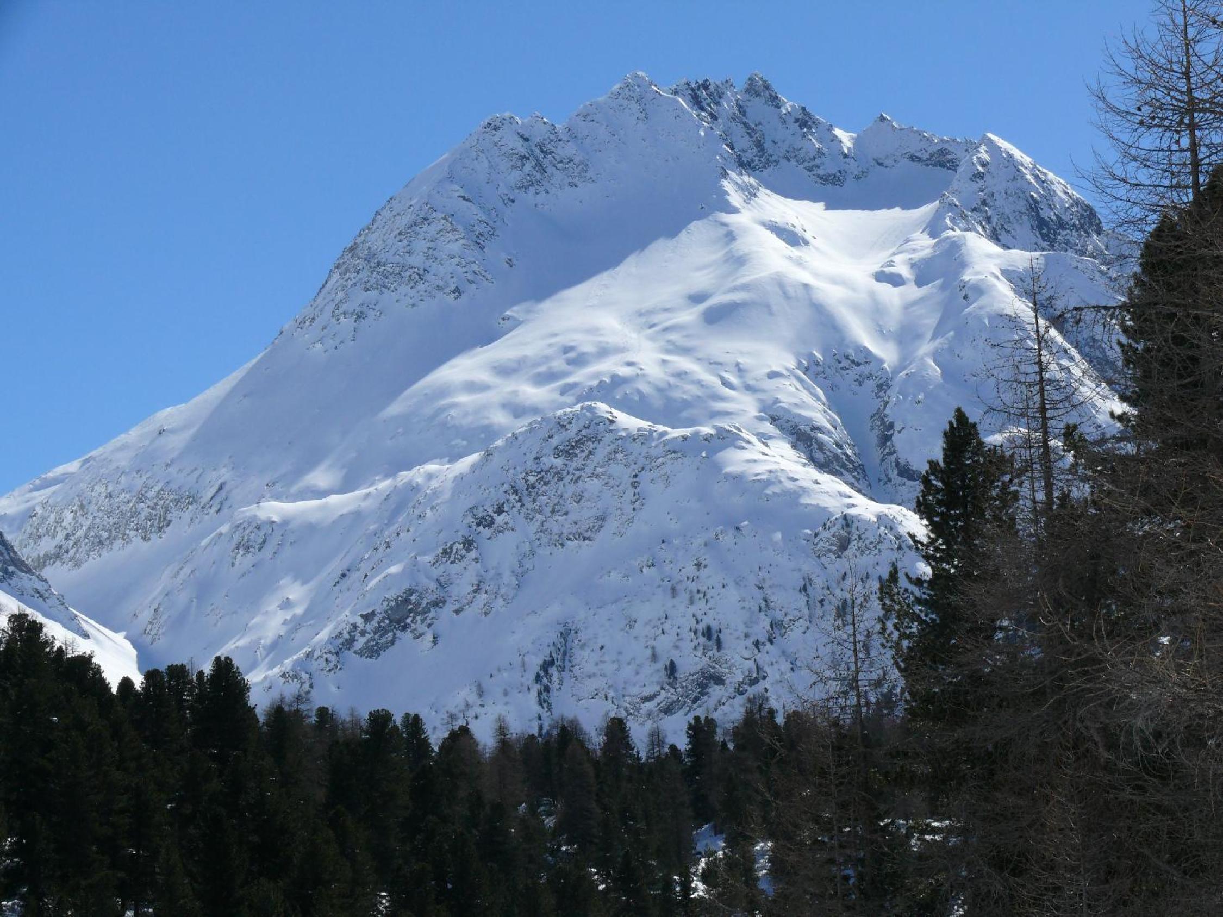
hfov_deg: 18.7
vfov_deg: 14.1
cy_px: 458
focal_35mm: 105
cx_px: 612
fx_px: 3709
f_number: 8
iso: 100
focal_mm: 22.1
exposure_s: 1/640
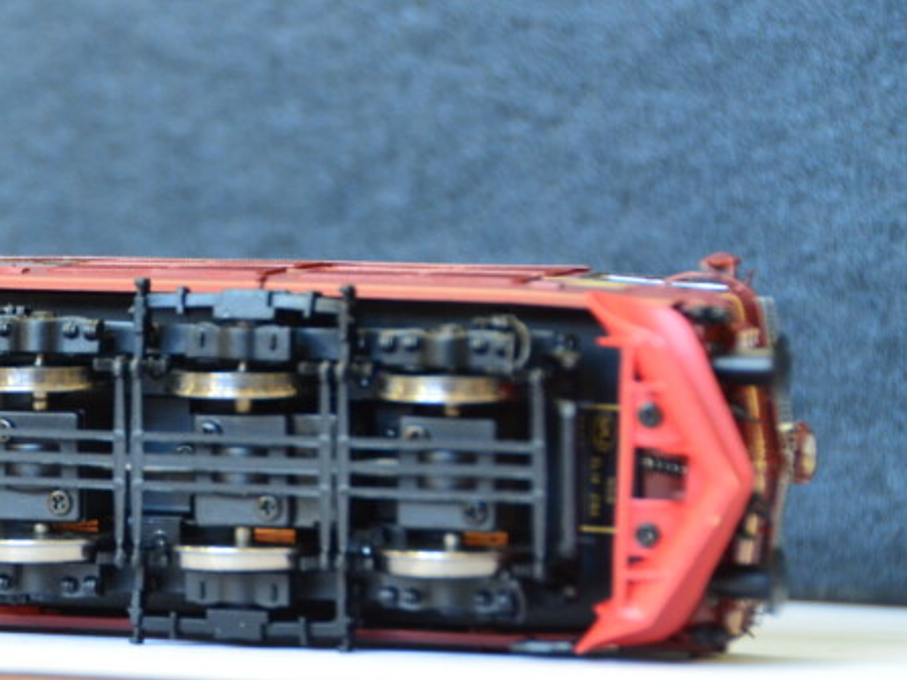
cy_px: 389
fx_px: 8226
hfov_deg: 6.3
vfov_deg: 4.7
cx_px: -132
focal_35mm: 314
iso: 800
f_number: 6.3
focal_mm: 95
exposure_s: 1/15
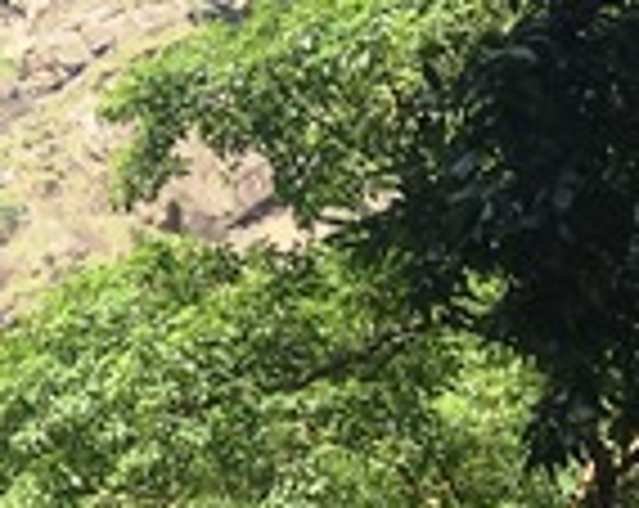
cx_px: -1030
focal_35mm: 161
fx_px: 3039
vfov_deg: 9.5
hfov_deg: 10.1
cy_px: 528
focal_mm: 4.15
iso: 25
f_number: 2.2
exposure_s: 1/442
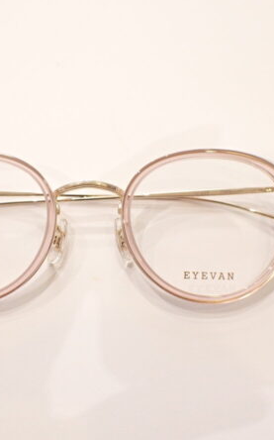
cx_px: 99
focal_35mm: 43
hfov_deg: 29.7
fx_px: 514
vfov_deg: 46.2
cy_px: 220
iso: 200
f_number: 2.3
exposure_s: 1/125
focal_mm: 5.4
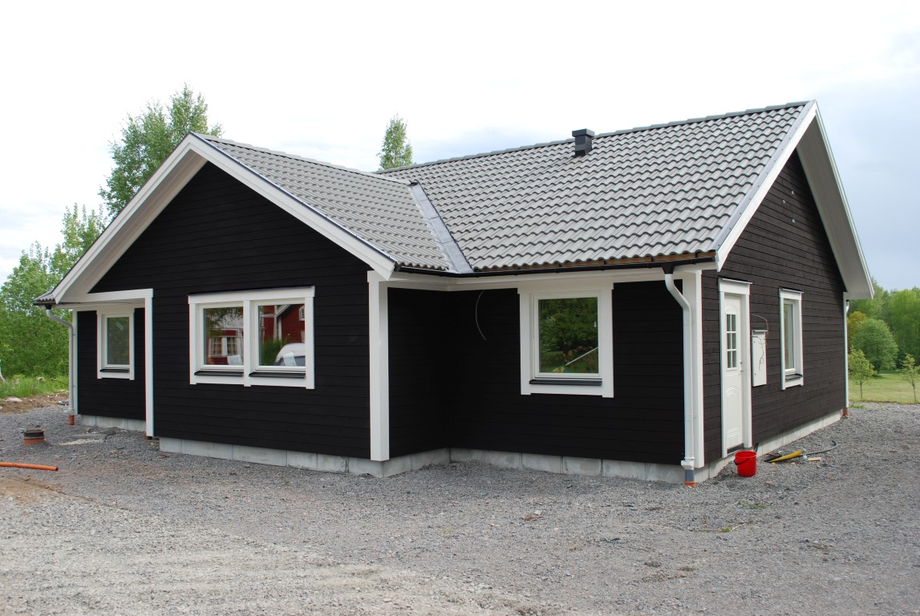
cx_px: 460
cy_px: 308
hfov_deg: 57.2
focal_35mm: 33
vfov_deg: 40.1
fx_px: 844
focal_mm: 22
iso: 100
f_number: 6.3
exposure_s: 1/125
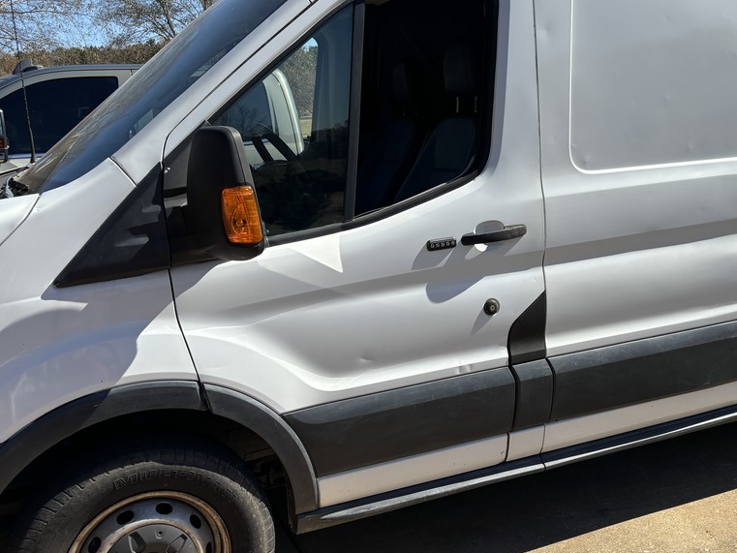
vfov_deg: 35.0
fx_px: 873
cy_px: 220
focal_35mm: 41
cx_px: 487
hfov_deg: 45.1
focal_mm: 5.96
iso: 50
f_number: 1.6
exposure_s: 1/3534
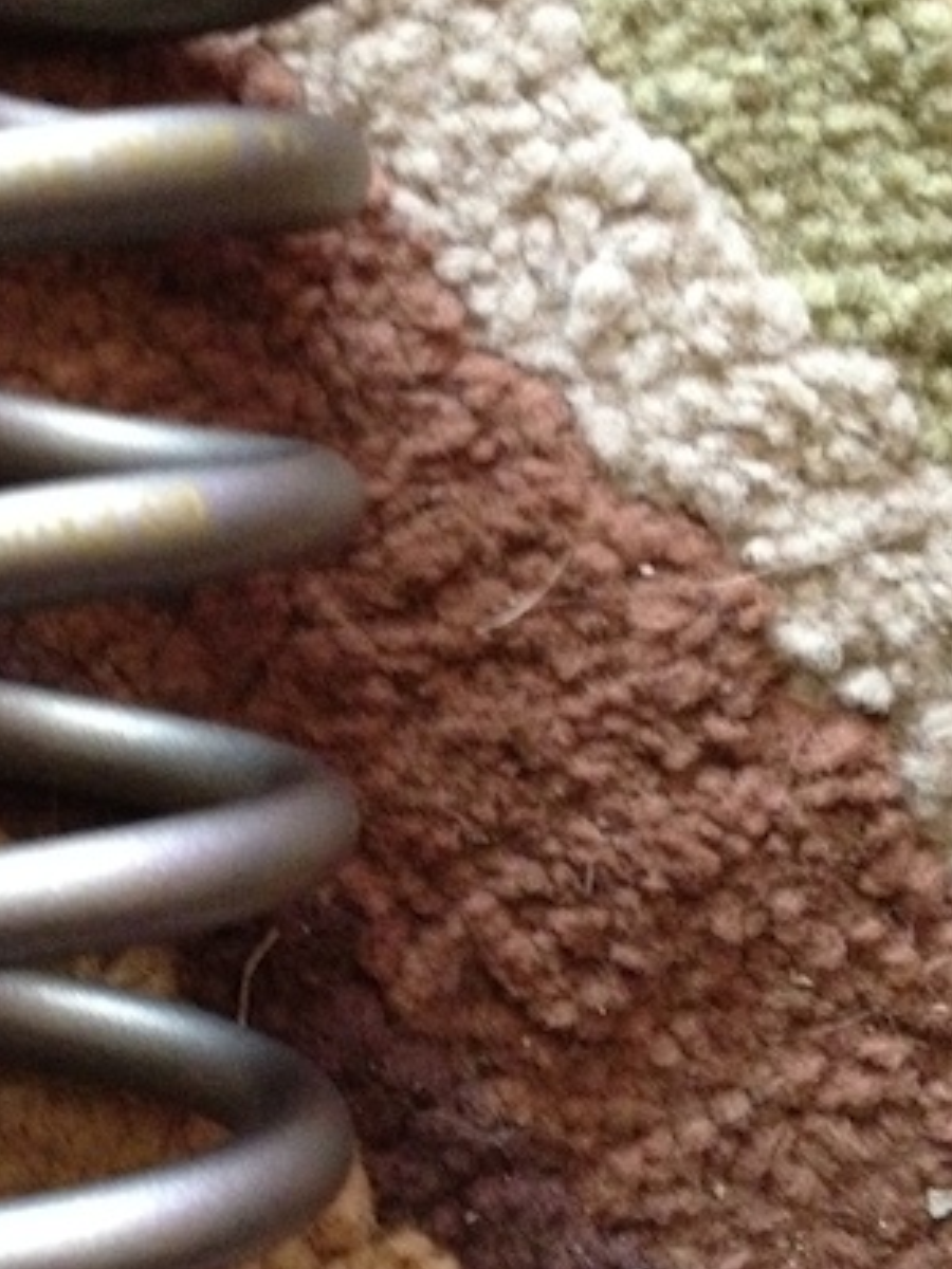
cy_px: 784
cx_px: 76
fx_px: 2567
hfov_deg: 20.5
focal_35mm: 70
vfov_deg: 27.7
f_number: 2.4
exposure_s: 1/15
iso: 800
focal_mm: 4.28
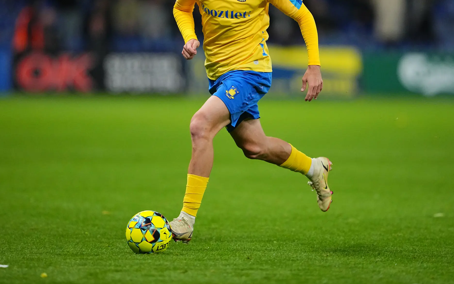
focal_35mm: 559
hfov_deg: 3.8
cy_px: 80
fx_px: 6917
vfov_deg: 2.4
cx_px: 241
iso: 3200
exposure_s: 1/2000
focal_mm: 400
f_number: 2.8
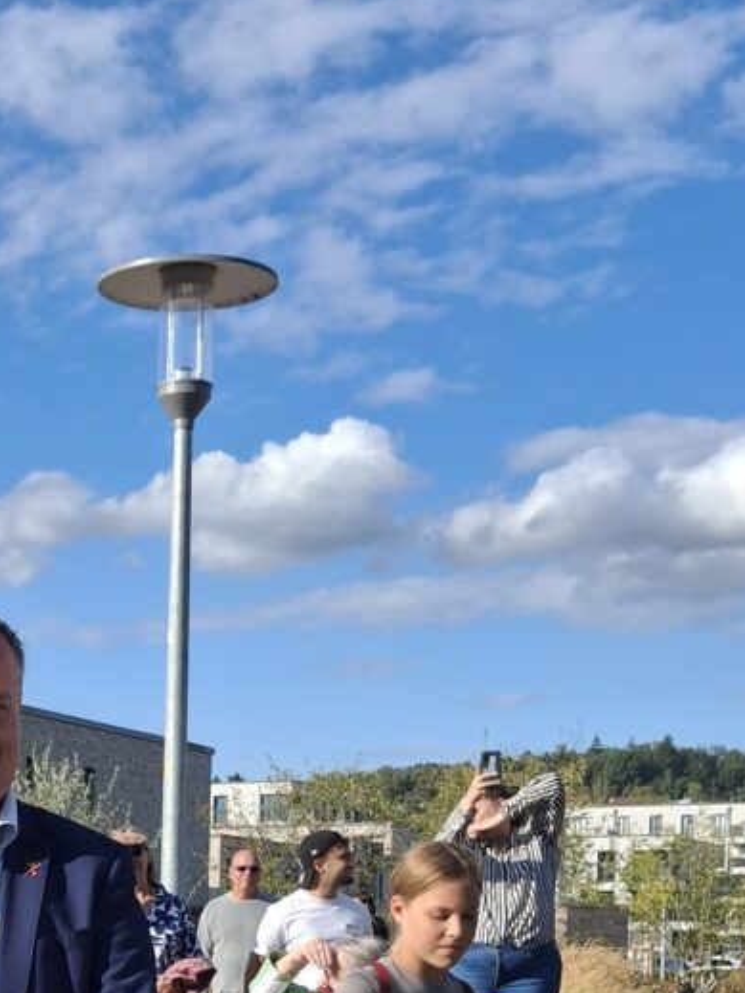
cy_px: 1016
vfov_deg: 25.0
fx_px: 2124
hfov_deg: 19.1
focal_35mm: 74
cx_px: -67
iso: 32
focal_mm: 4.69
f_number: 1.8
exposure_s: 1/1667
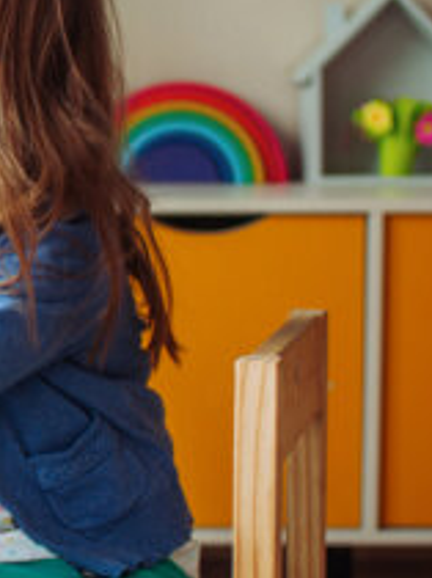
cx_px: -193
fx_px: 1885
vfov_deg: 17.3
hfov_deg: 12.5
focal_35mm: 113
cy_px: 154
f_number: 3.5
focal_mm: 35
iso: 160
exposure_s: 1/80
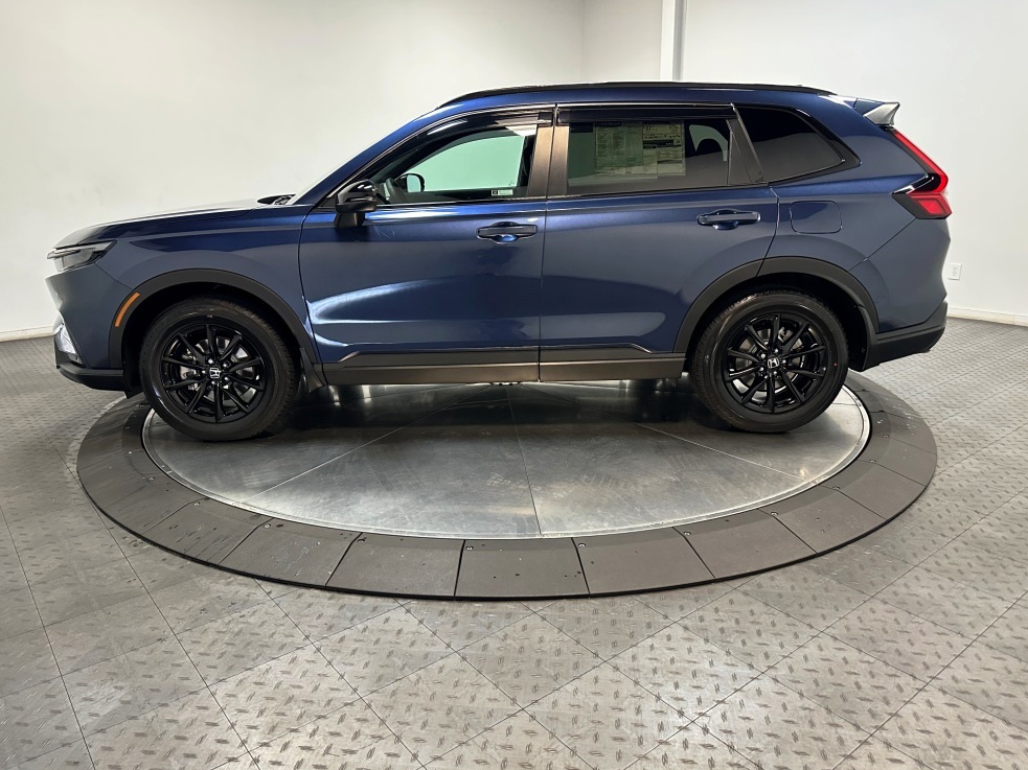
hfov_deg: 69.4
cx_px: 496
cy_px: 379
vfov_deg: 54.9
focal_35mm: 25
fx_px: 742
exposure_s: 1/60
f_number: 1.78
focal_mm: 6.86
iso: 500
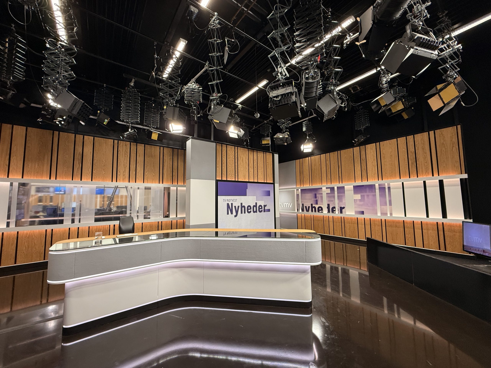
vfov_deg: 85.7
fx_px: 199
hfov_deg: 102.1
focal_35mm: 14
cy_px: 184
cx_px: 246
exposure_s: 1/100
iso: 200
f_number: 2.2
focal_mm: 2.22
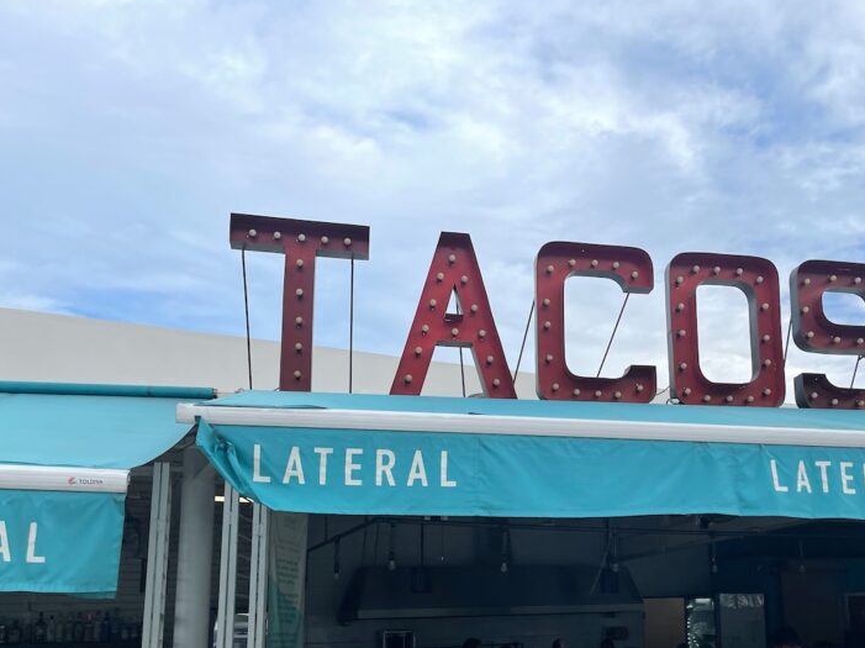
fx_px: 949
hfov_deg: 48.0
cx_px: 590
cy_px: 437
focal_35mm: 38
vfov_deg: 37.2
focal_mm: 5.1
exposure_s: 1/1946
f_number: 1.6
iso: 32
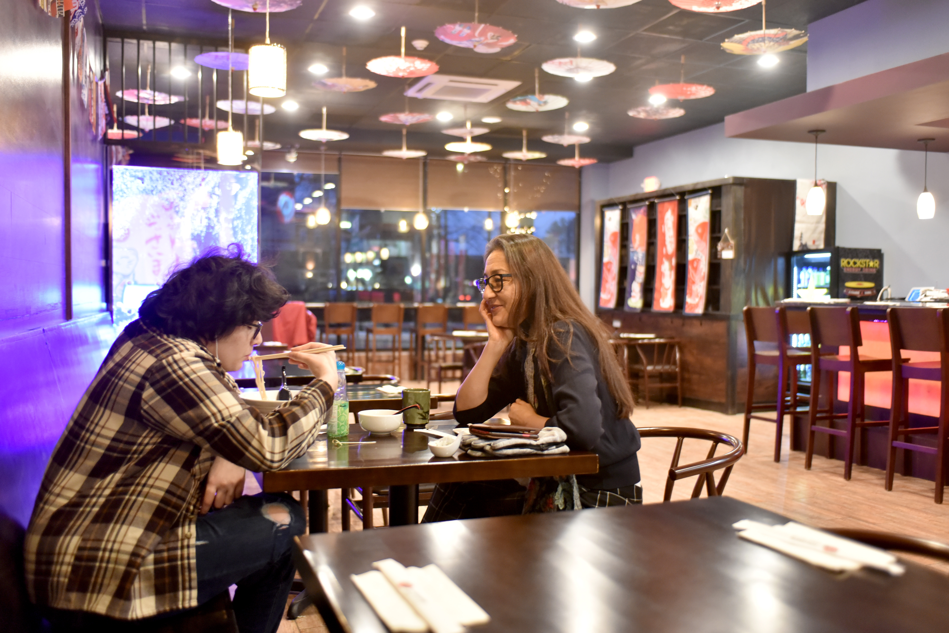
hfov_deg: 55.8
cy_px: 316
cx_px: 474
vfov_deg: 38.9
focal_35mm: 34
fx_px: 897
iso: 2500
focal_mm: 34
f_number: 2.8
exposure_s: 1/40
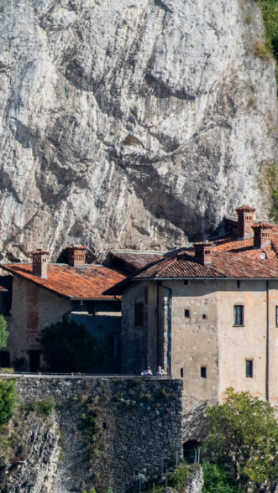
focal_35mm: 1025
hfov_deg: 1.2
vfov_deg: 2.1
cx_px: -359
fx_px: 13425
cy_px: 454
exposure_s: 1/1250
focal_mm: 300
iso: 640
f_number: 9
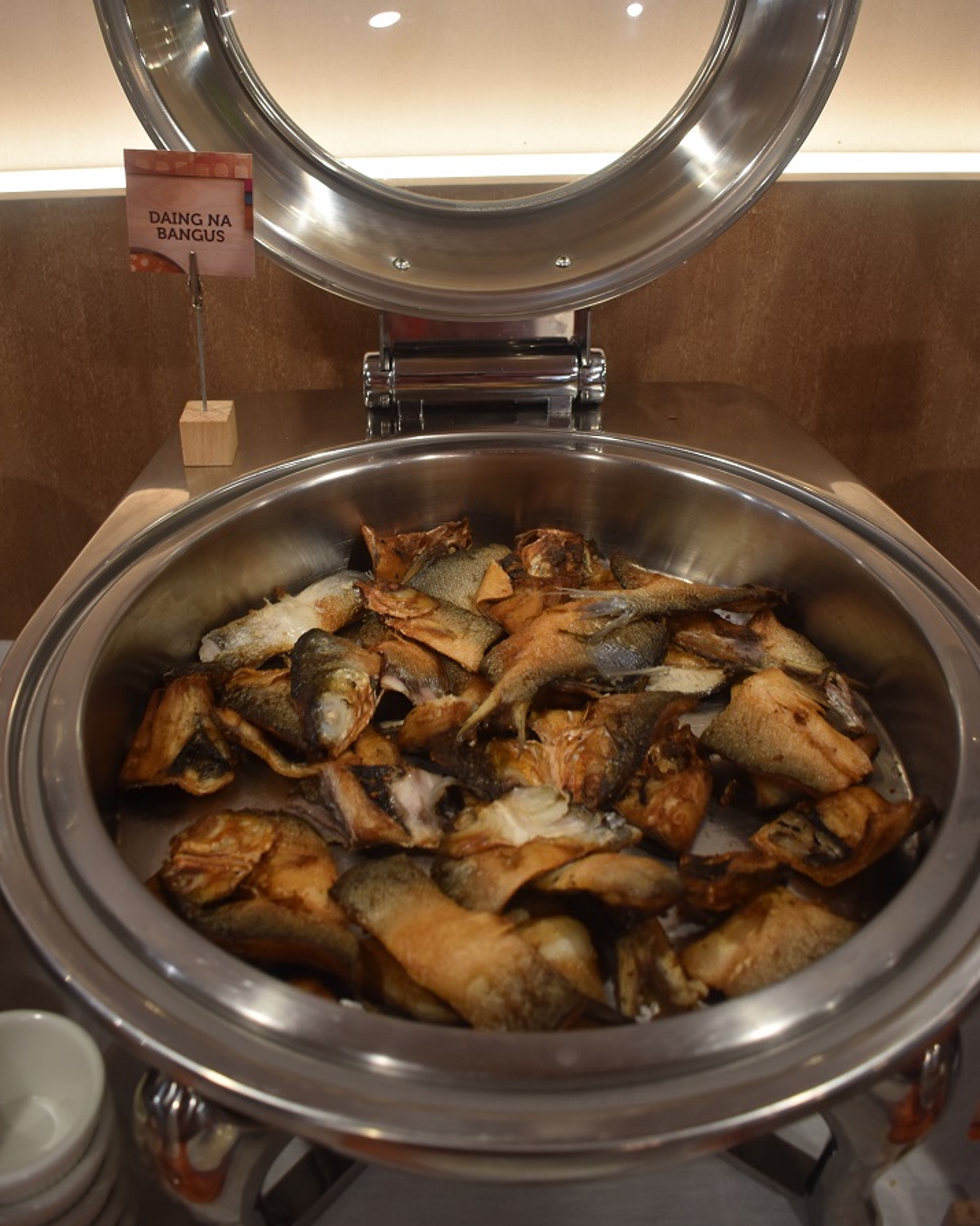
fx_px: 1233
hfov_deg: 43.3
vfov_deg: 52.6
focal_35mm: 34
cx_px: 488
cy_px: 516
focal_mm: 20
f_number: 4.5
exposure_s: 1/80
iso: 400
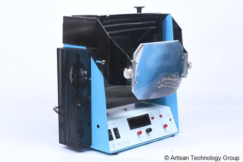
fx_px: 270
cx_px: 122
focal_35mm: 40
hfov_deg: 48.5
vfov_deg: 33.4
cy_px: 81
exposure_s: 1/200
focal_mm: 27
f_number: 14
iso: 200
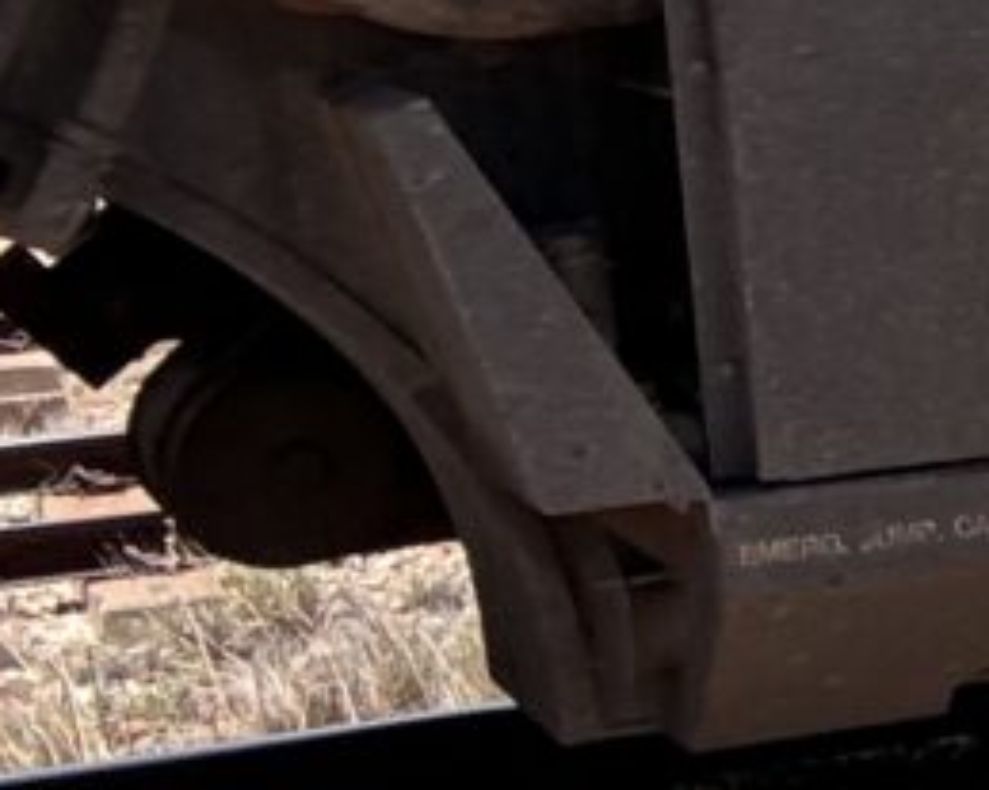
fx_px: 3892
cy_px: 179
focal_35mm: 133
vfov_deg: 11.6
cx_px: 2833
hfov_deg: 10.7
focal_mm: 2.69
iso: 25
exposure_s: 1/857
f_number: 1.9
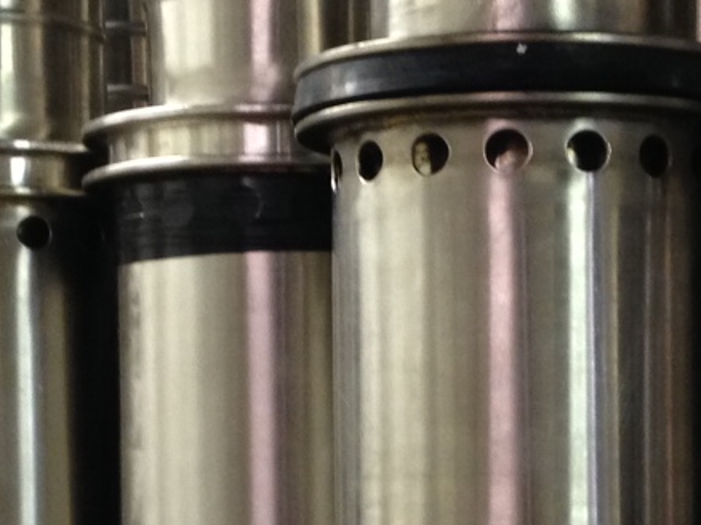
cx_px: 498
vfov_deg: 11.9
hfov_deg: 16.0
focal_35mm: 123
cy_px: 515
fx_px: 2489
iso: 160
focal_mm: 4.12
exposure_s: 1/20
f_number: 2.4
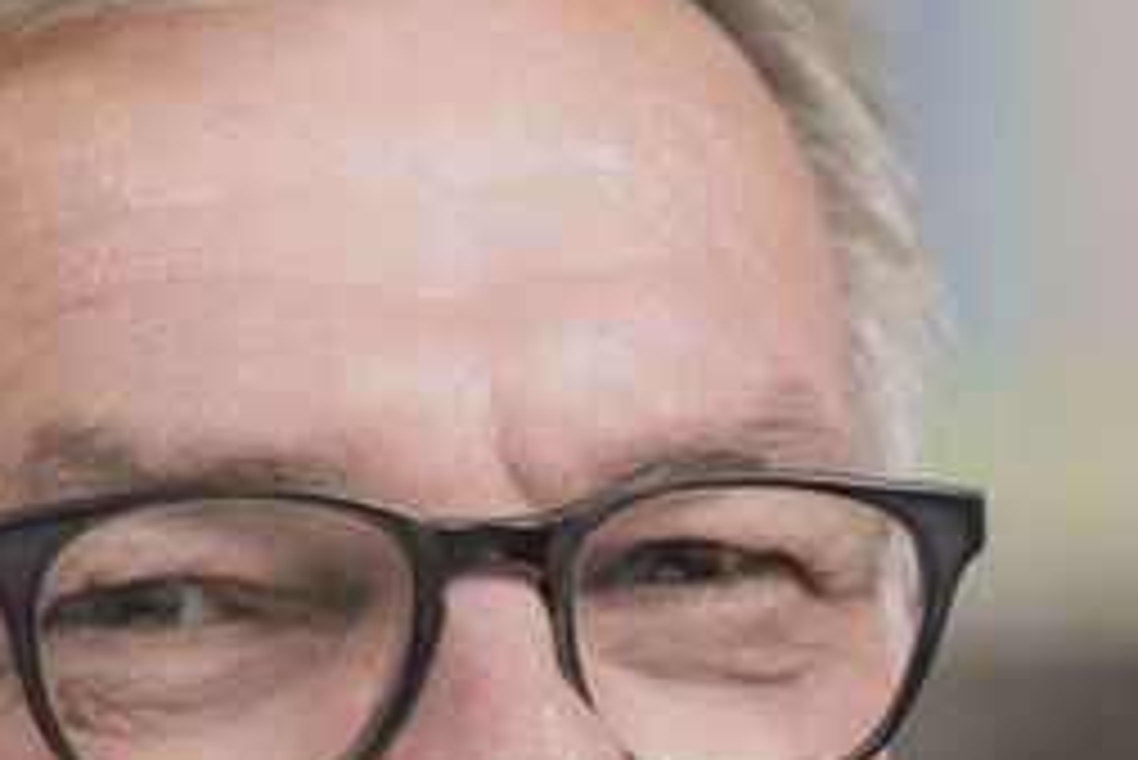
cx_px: 580
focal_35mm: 533
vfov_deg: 2.6
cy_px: 1028
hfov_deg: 3.9
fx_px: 16858
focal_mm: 135
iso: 250
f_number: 3.2
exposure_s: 1/250
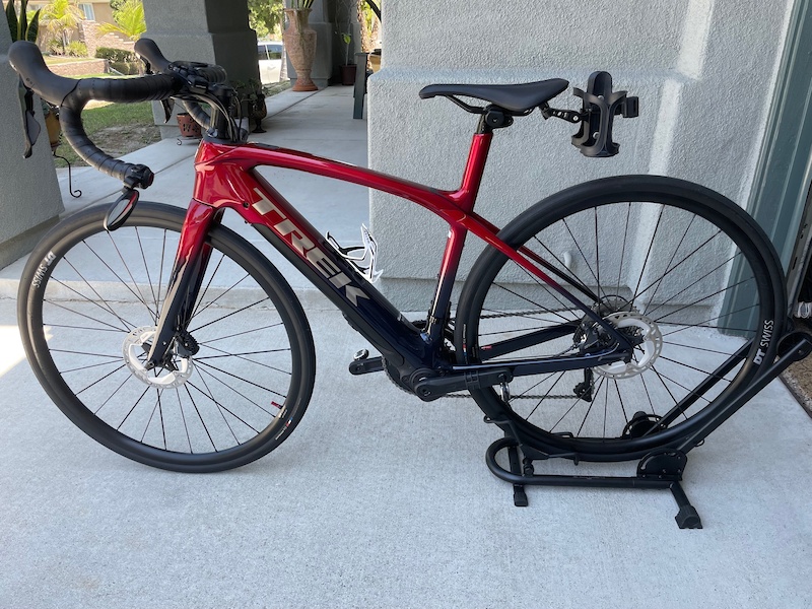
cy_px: 304
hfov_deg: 67.3
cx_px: 406
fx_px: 610
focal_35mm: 26
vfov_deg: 53.1
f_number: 1.6
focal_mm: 4.2
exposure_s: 1/289
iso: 32
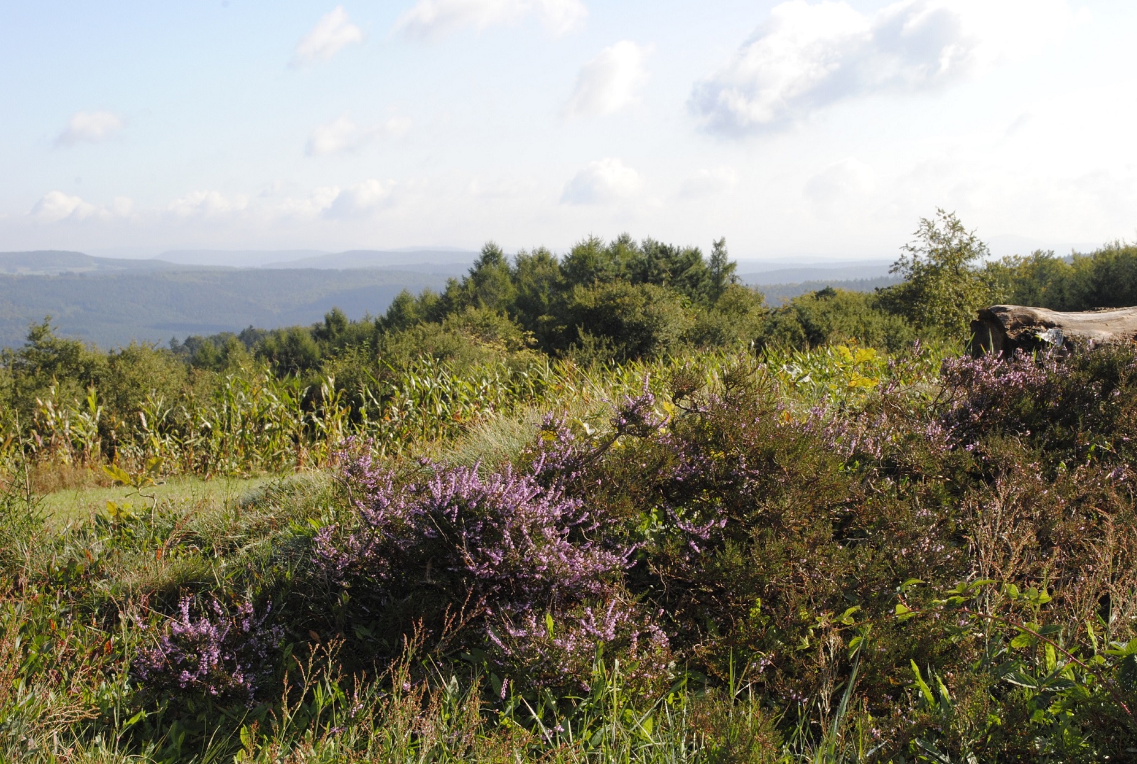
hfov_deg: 36.8
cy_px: 382
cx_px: 568
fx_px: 1709
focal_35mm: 54
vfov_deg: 25.2
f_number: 14
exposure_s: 1/200
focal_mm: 36
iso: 400
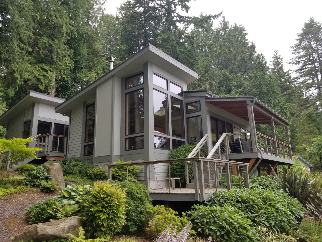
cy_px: 121
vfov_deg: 53.1
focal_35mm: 26
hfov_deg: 67.3
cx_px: 161
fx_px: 242
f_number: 1.7
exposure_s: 1/349
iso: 50
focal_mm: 4.25
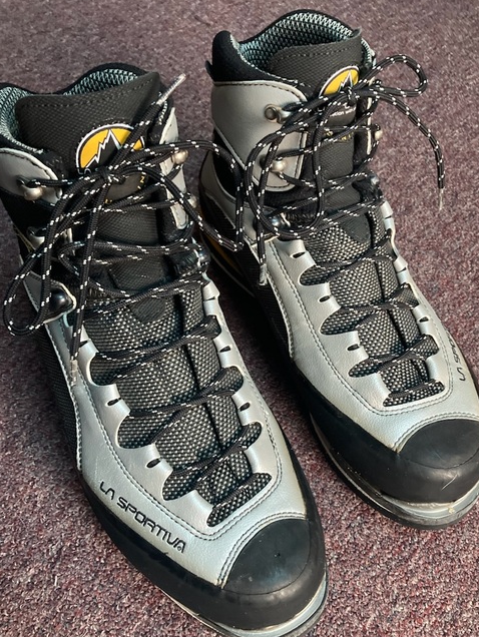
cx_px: 258
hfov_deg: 43.0
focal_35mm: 33
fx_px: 608
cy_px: 323
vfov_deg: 55.3
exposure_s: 1/30
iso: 500
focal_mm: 3.99
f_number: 1.8
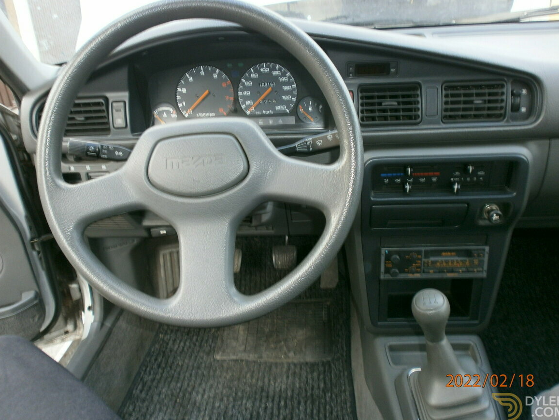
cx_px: 279
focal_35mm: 28
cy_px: 209
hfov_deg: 63.4
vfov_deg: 49.8
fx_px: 452
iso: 100
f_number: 2.9
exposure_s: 1/30
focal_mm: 4.8
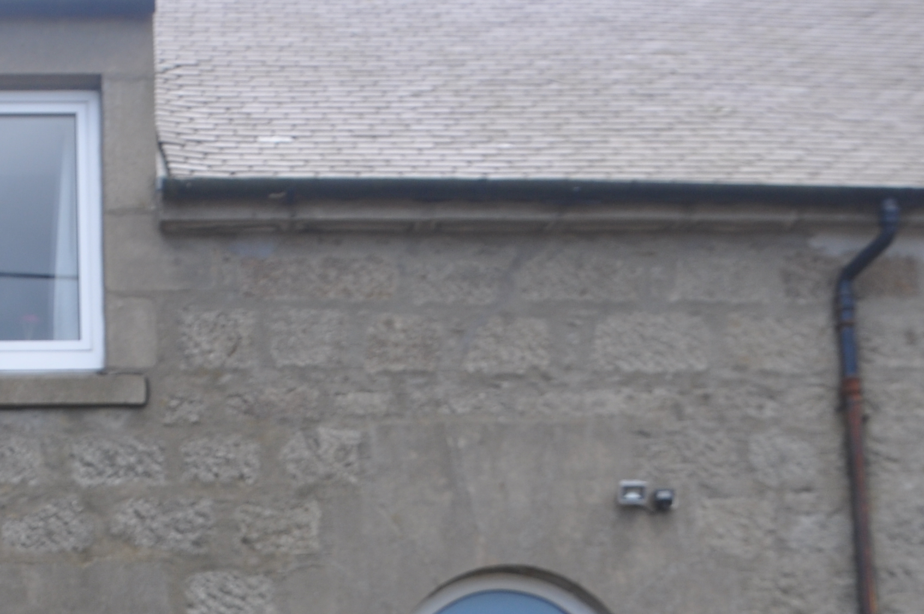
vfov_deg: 17.2
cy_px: 692
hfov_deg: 26.4
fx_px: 1948
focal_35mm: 76
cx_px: 264
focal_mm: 20
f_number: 8
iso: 200
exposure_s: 1/250
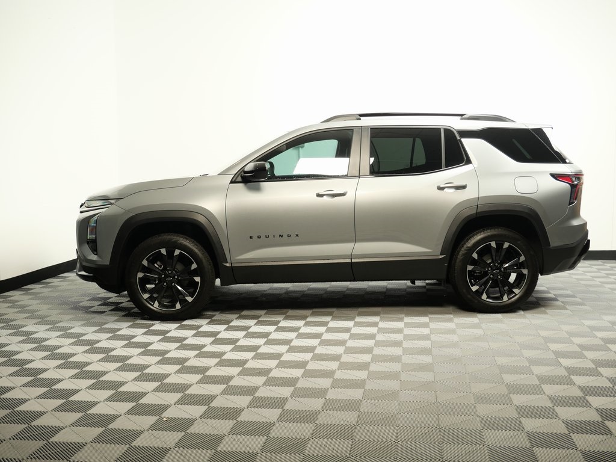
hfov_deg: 46.8
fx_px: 712
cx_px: 308
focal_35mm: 40
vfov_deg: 36.0
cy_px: 231
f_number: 5.6
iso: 400
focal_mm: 20
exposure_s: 1/200
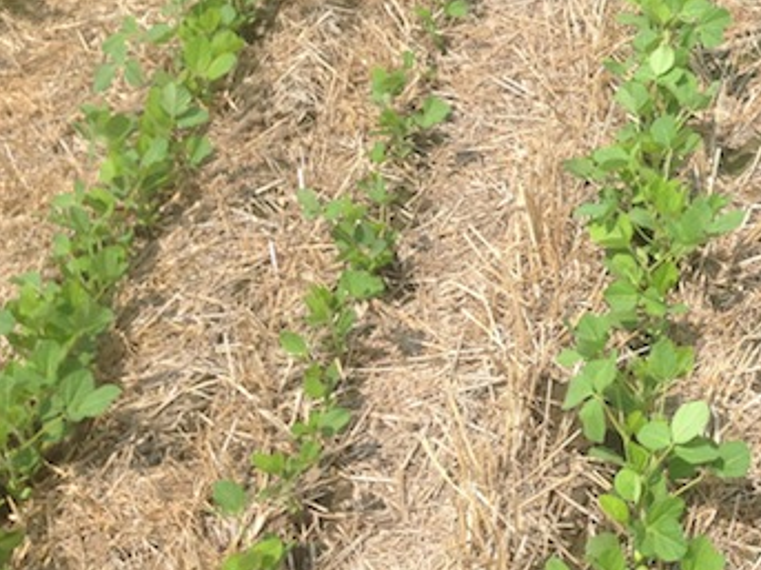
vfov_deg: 19.0
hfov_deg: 23.4
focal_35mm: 77
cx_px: 883
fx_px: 1692
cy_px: 149
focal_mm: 4.12
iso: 50
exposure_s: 1/1205
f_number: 2.4
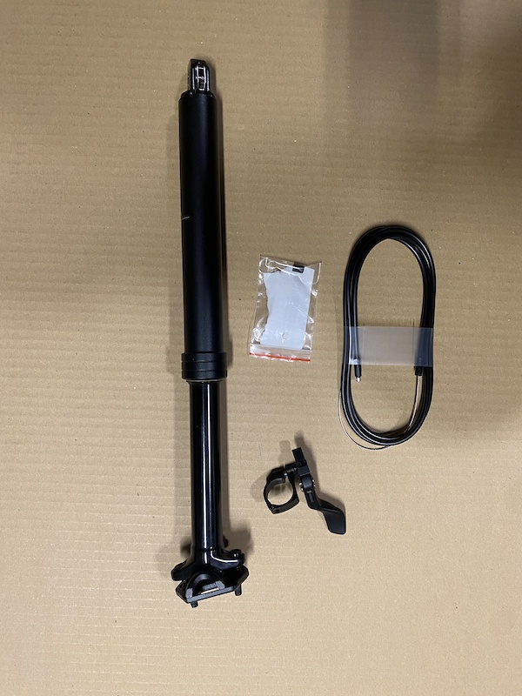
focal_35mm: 26
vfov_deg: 67.3
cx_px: 261
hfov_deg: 53.1
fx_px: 523
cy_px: 348
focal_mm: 4.25
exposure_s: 1/60
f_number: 1.8
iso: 200
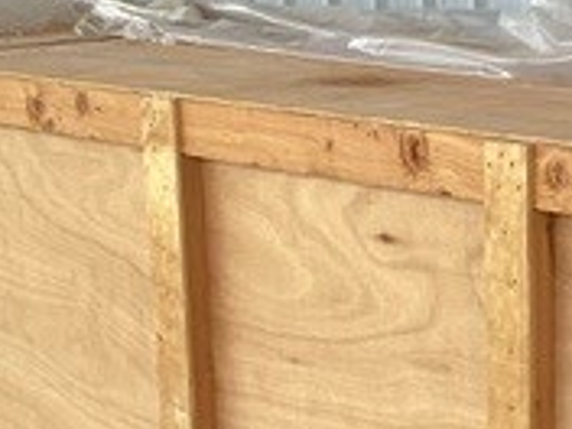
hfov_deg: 17.3
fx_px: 1867
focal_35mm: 113
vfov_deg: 12.9
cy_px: 452
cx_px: 442
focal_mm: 3.3
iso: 25
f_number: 2.4
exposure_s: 1/103
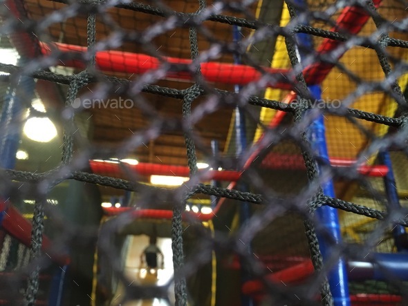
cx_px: 204
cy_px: 153
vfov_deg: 48.3
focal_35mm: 29
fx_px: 342
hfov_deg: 61.6
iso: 160
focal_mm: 4.15
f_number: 2.2
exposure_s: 1/30
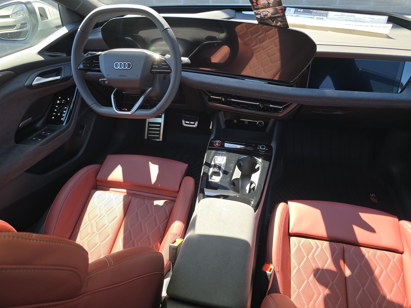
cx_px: 206
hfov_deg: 73.9
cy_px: 154
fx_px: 273
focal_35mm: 23
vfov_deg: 58.9
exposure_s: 1/180
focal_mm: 6.3
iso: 40
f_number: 1.7
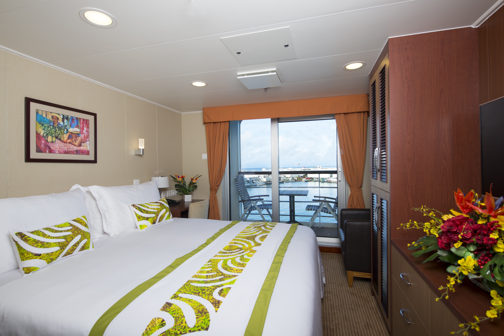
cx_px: 252
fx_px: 252
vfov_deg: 67.4
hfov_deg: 90.0
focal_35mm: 18
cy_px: 168
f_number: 8
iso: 200
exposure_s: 1/200
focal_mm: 18
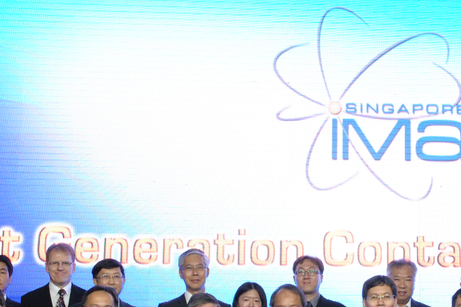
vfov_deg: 14.9
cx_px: 334
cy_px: 232
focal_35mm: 91
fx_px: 1165
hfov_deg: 22.2
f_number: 6.3
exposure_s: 1/160
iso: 2000
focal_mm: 34
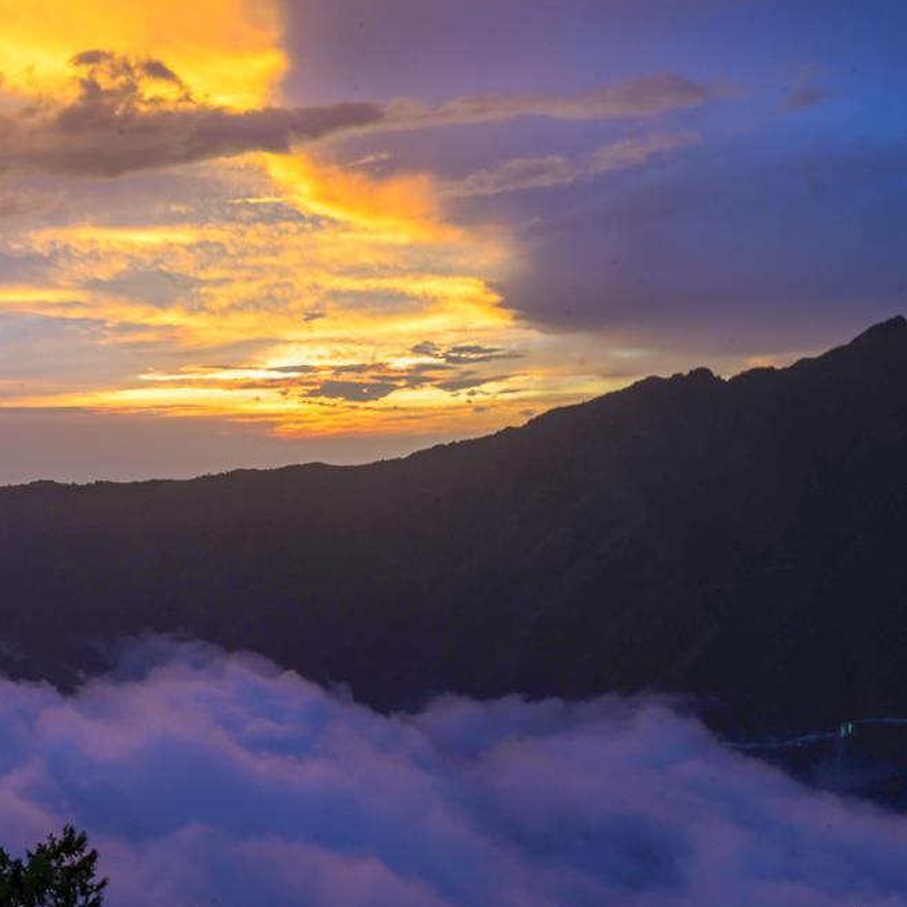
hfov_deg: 29.9
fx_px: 1482
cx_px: -135
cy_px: 690
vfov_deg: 33.3
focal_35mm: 50
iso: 160
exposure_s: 1.6
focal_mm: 24
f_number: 22
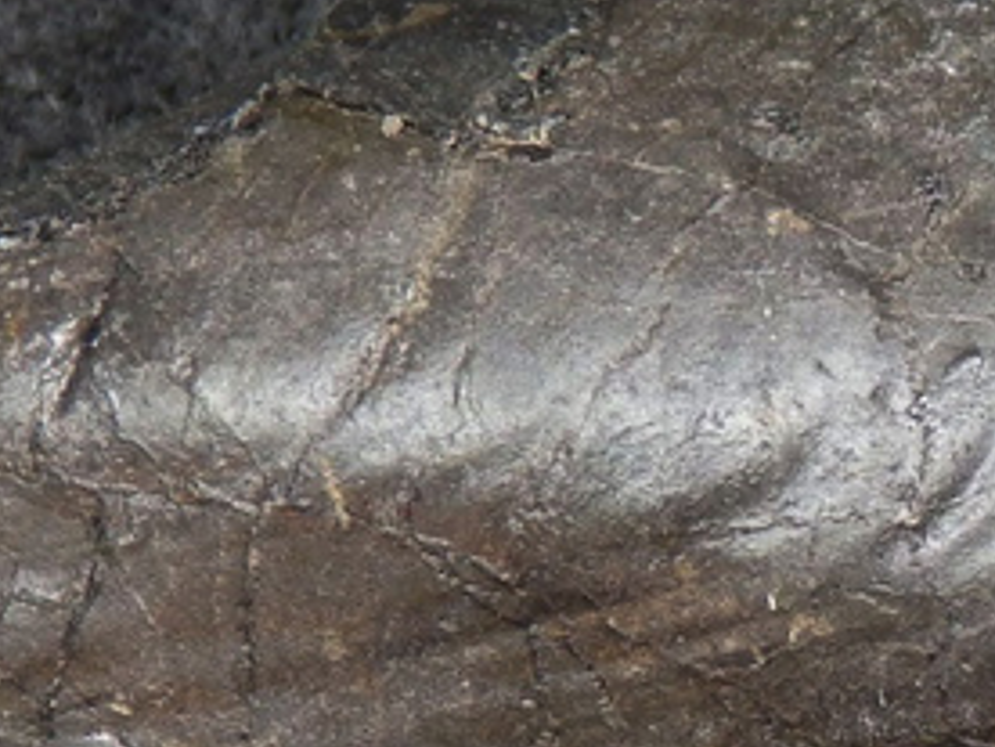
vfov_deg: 7.1
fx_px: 6007
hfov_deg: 9.3
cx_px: 1345
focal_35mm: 209
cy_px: 733
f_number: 3.7
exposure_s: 1/80
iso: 320
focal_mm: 7.3
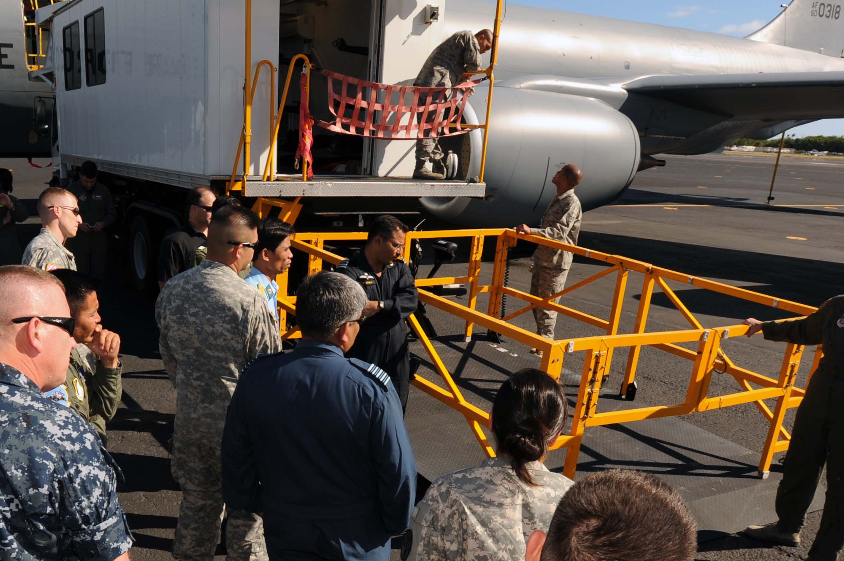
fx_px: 797
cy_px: 435
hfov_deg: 54.7
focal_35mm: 34
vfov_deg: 37.7
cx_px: 280
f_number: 13
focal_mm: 17
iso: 200
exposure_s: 1/250
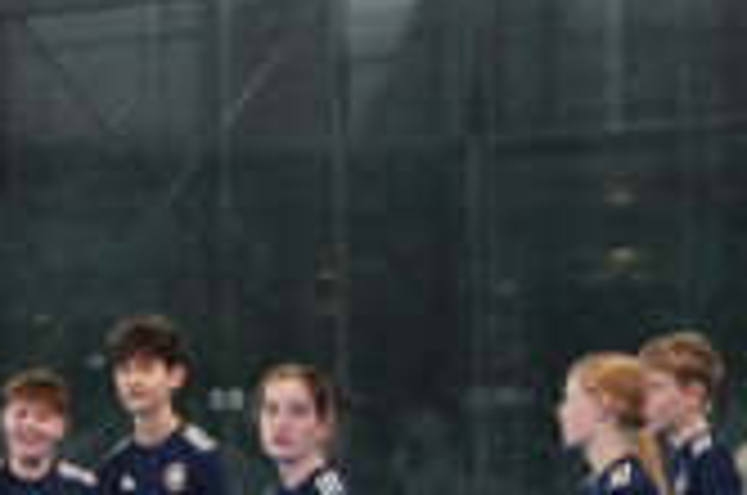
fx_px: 7973
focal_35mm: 385
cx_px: -45
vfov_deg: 3.6
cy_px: 459
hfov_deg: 5.3
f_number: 2.8
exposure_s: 1/1250
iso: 4000
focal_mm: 83
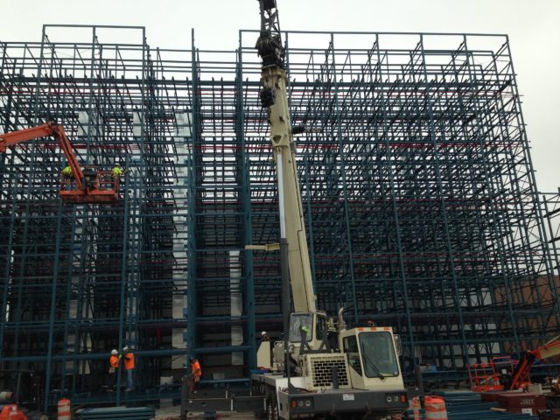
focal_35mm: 33
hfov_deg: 55.4
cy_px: 210
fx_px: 534
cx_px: 280
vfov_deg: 42.9
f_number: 2.4
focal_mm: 4.12
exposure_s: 1/507
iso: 50
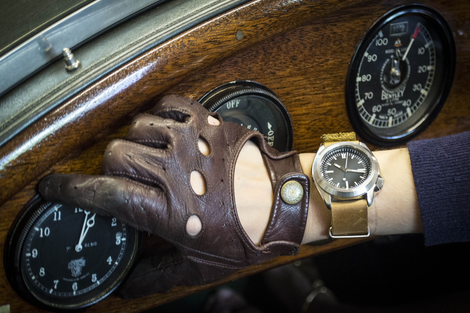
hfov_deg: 28.9
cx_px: 238
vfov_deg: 19.4
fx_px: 913
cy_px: 155
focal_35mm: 70
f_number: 5.3
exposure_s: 1/15
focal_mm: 46
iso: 2200
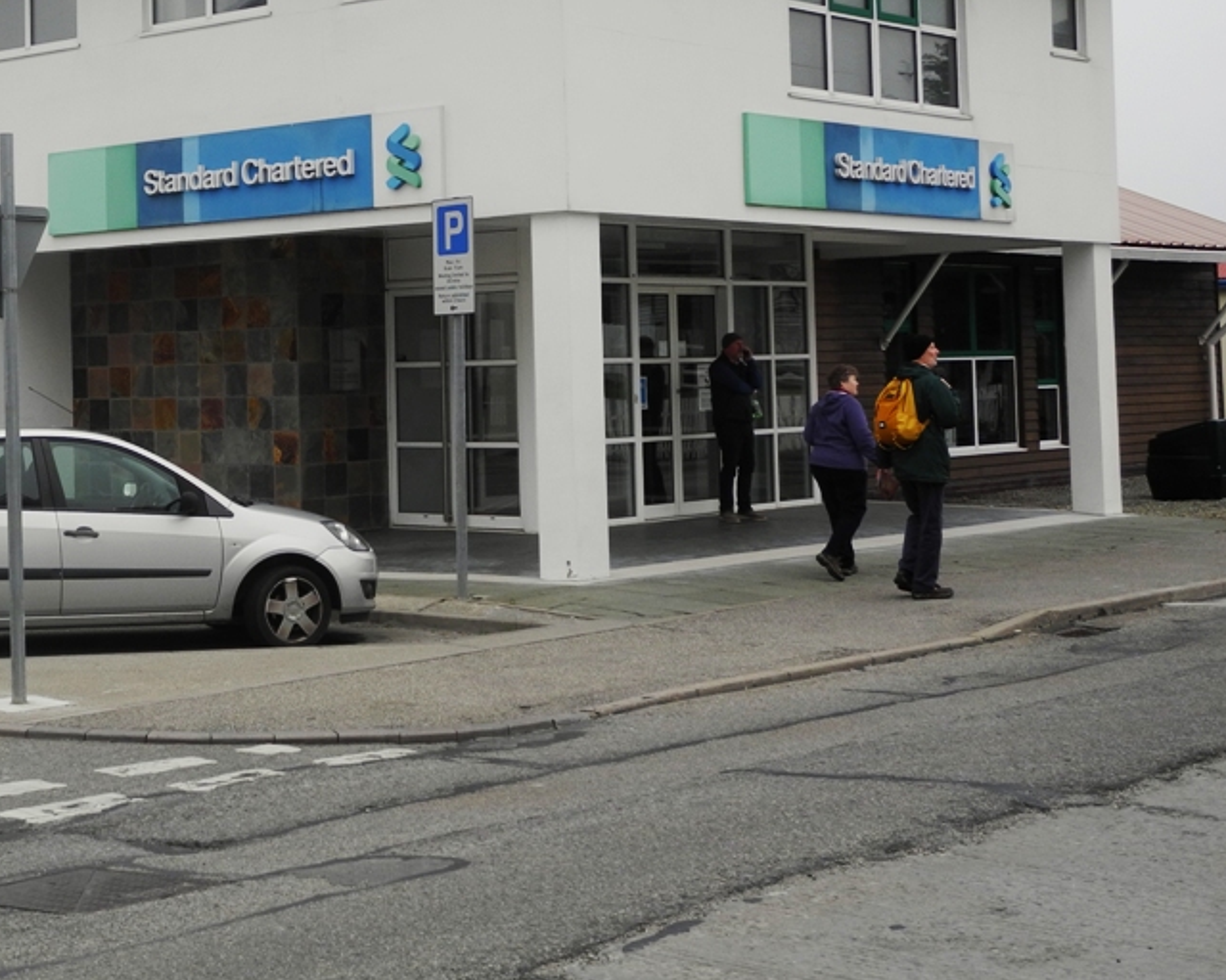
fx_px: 2322
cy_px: 287
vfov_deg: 23.7
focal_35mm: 64
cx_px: 251
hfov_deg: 28.9
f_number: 3.2
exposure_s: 1/640
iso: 100
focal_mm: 8.8
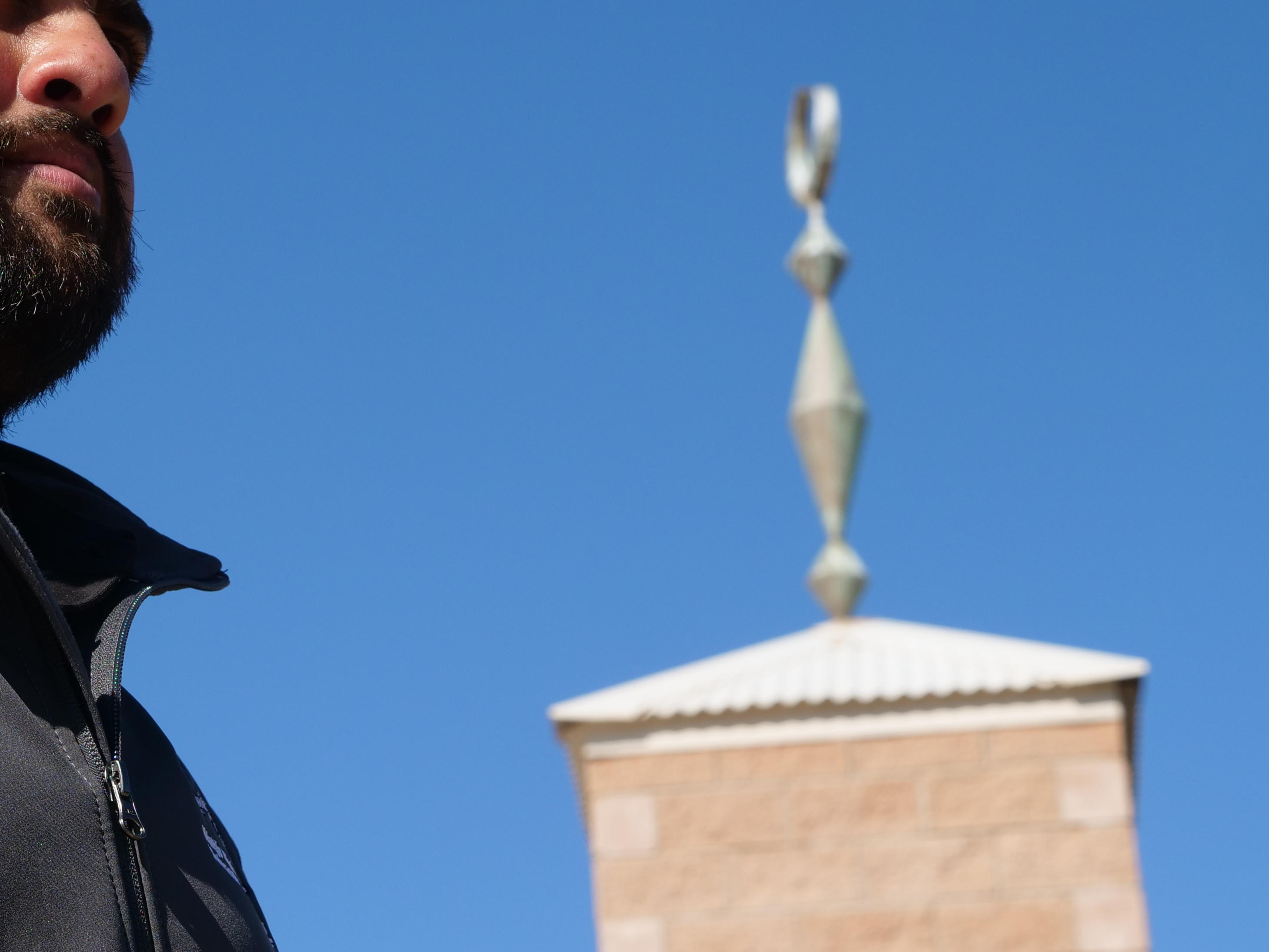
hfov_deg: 16.3
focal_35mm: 120
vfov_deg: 12.3
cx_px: 189
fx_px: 4399
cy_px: 370
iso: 200
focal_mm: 35
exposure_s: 1/800
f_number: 6.3
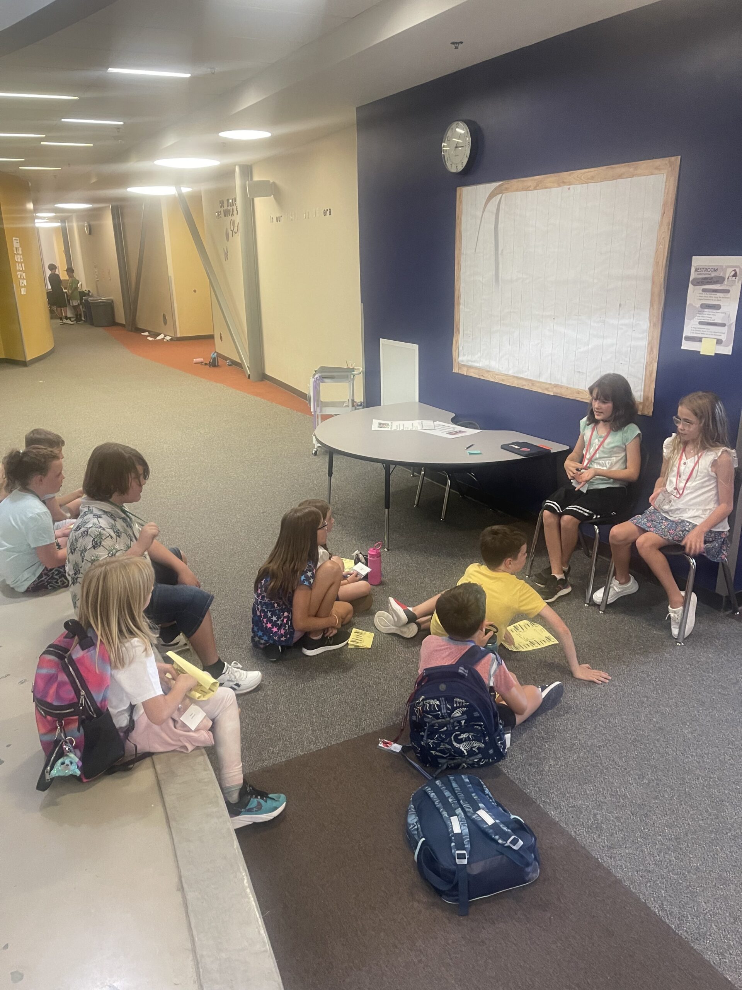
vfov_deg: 67.3
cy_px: 495
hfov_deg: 53.1
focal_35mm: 26
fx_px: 743
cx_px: 371
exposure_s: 1/60
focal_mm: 5.1
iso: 320
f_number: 1.6
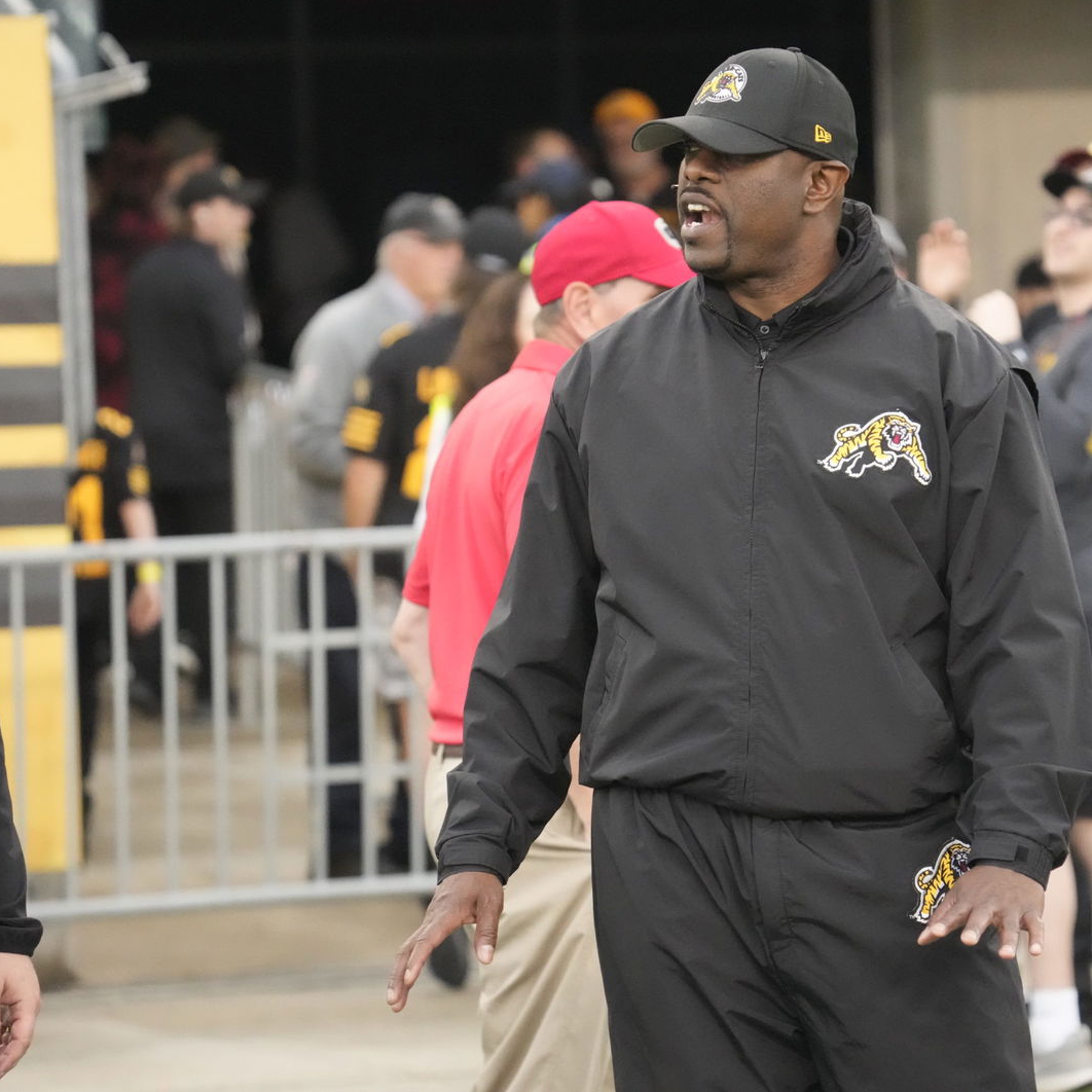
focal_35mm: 302
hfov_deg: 5.8
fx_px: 10778
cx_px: 698
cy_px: 545
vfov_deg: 5.8
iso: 12800
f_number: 6.3
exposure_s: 1/1600
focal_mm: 236
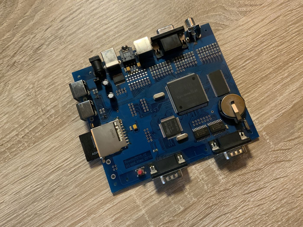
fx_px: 254
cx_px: 152
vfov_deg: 48.2
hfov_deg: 61.7
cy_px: 114
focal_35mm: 29
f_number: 1.8
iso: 250
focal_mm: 3
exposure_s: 1/60
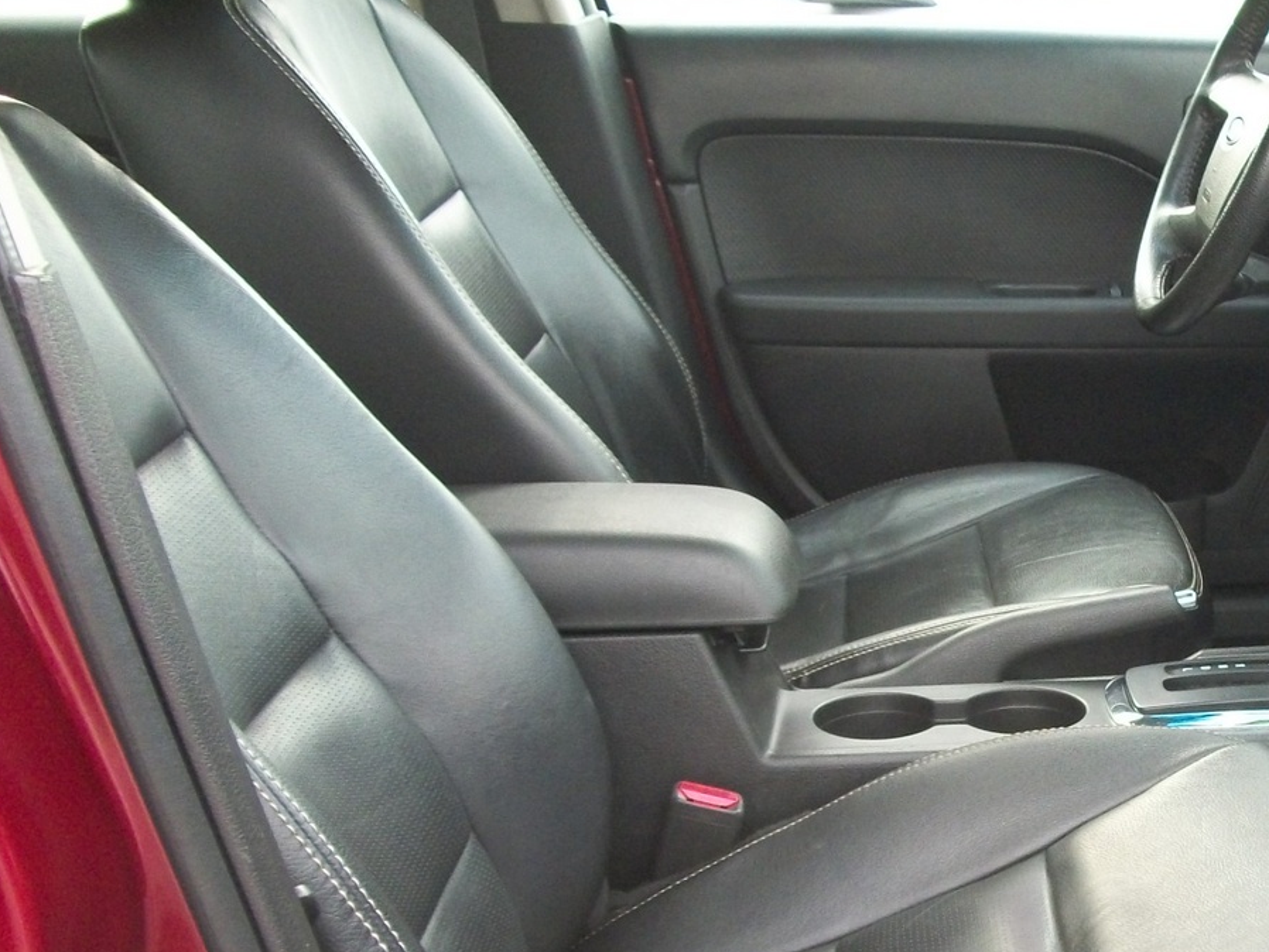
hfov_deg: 32.3
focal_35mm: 57
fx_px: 2090
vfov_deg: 25.5
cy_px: 657
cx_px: 1111
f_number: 2.9
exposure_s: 1/125
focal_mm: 5.7
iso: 205
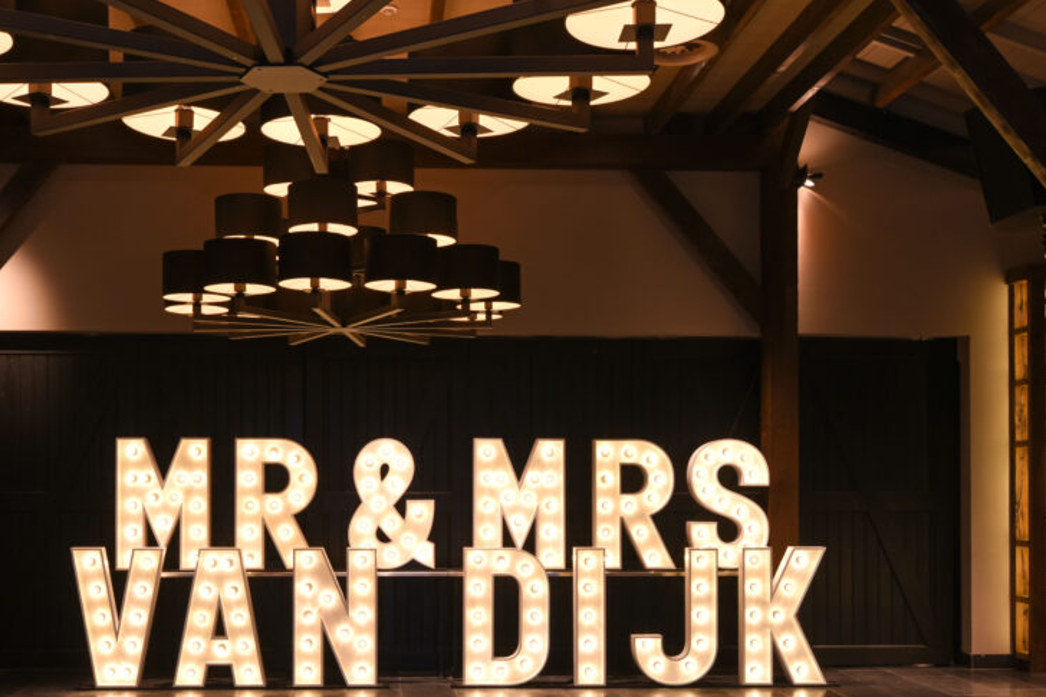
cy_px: 453
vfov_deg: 34.8
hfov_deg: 50.7
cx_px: 481
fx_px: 1104
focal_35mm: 38
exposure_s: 1/6
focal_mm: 27
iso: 400
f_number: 9
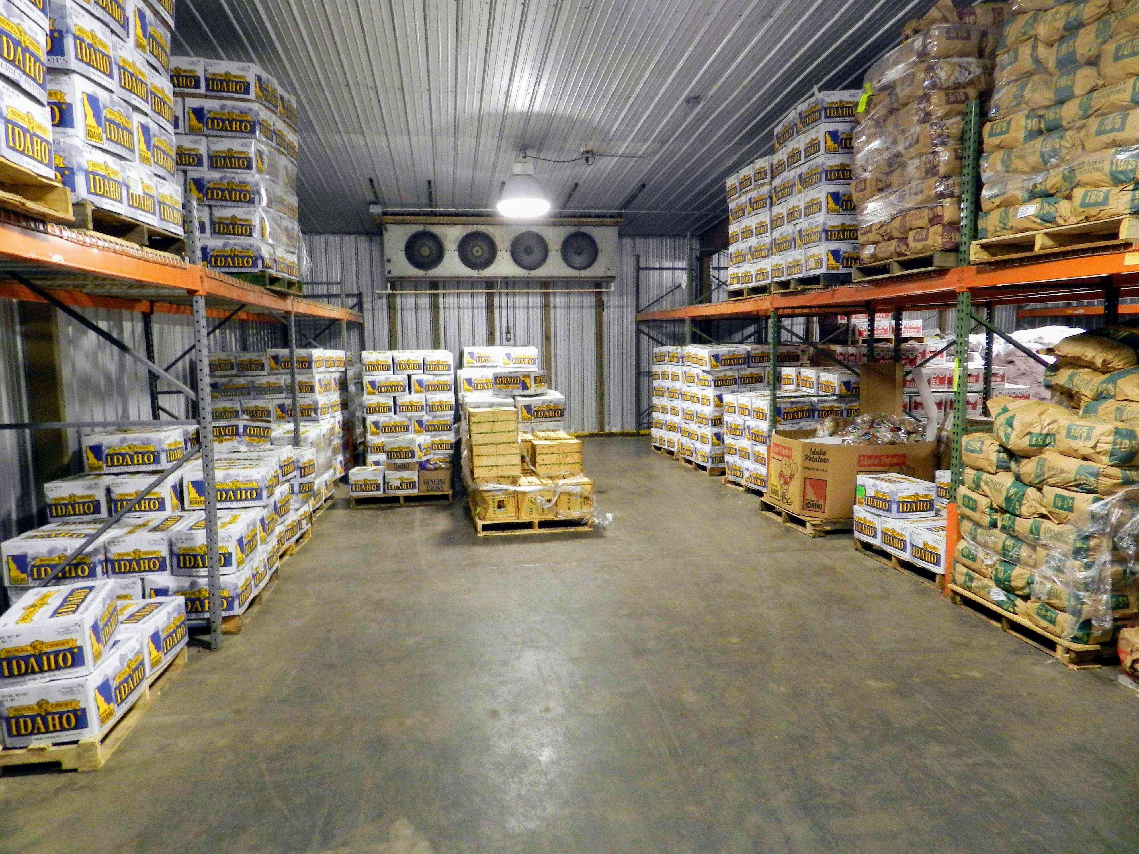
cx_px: 570
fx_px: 757
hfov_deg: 73.9
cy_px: 427
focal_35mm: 23
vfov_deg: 58.9
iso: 400
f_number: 3.4
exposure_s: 1/15
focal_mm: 4
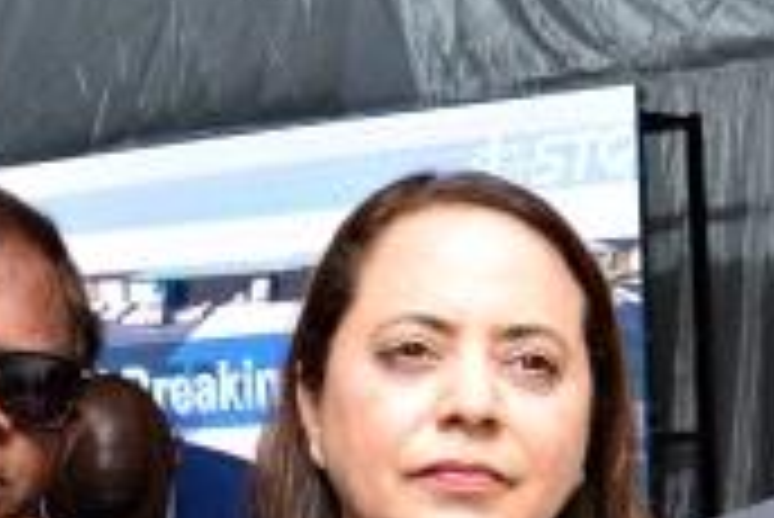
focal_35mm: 143
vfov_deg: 9.2
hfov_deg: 14.2
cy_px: 928
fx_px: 3077
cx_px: 76
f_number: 6.3
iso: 2500
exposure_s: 1/200
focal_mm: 24
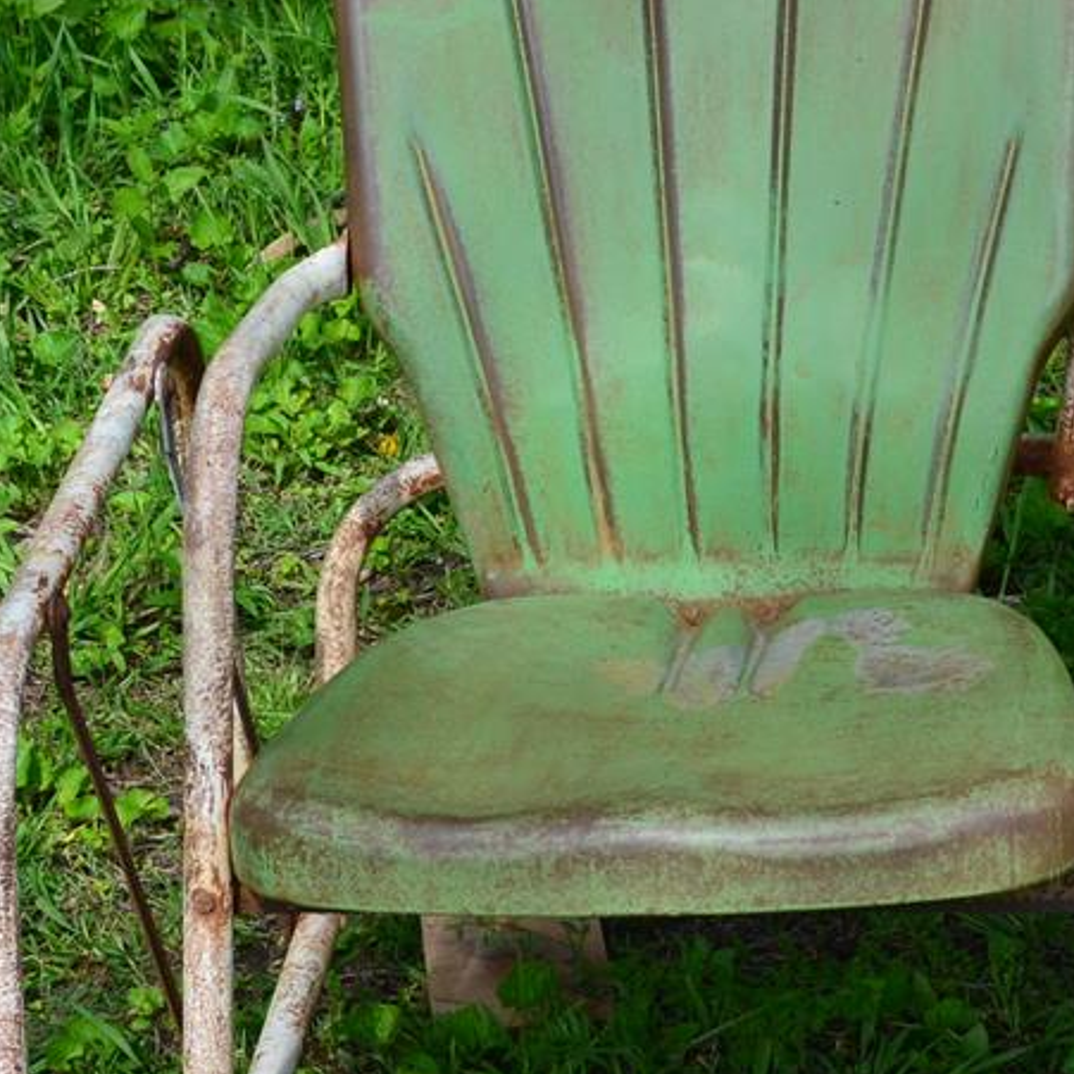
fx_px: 4678
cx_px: 1087
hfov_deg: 12.9
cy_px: 648
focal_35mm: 133
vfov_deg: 13.1
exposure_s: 1/320
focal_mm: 35
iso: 400
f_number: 10
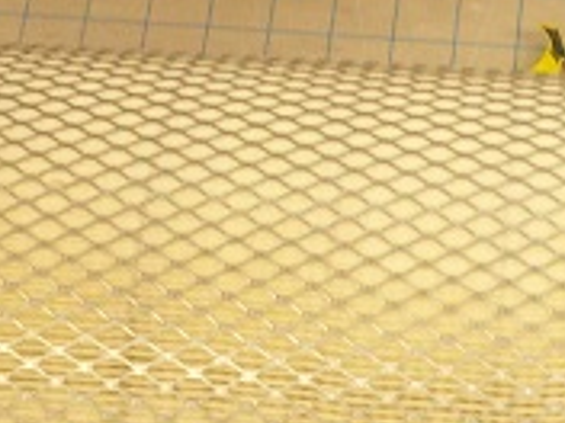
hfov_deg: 14.2
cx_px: 594
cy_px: 288
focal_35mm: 136
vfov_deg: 10.9
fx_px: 2220
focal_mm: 6.2
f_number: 2.8
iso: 160
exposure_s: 1/64
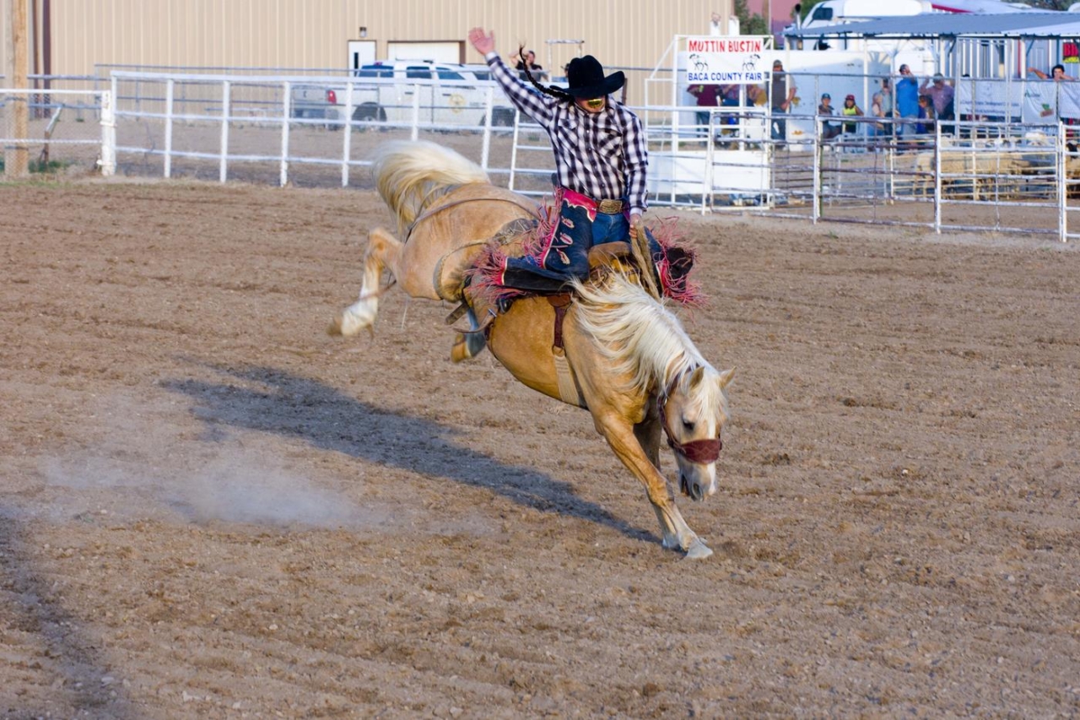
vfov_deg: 7.3
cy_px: 360
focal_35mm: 188
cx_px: 540
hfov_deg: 11.0
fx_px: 5624
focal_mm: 125
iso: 800
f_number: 8
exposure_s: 1/400
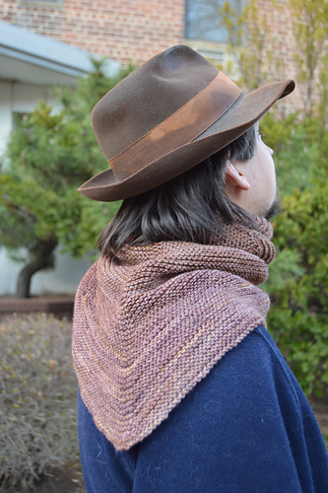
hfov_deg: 34.2
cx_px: 164
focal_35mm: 39
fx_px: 533
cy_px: 246
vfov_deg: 49.6
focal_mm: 26
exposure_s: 1/80
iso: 400
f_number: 4.2
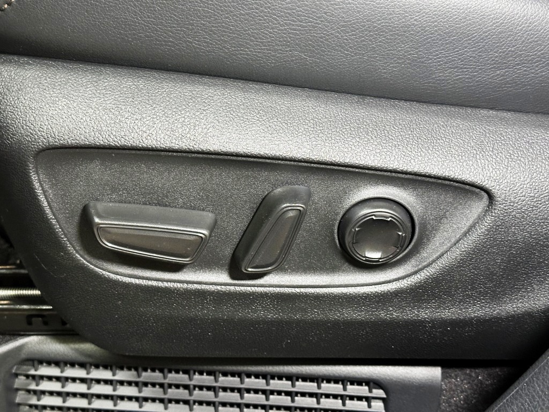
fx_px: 761
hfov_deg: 39.7
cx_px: 274
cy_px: 206
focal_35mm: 48
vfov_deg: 30.3
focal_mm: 6.86
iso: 640
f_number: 1.78
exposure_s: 1/30
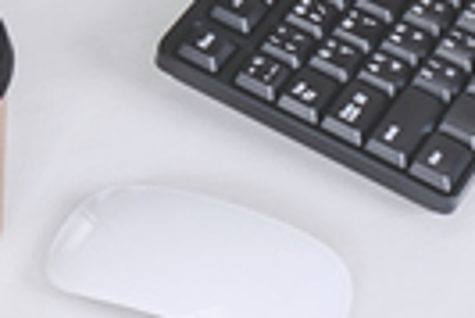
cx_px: 168
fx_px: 1942
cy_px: 91
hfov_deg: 13.9
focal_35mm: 147
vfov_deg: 9.3
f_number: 3.2
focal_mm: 18
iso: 200
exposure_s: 1/80
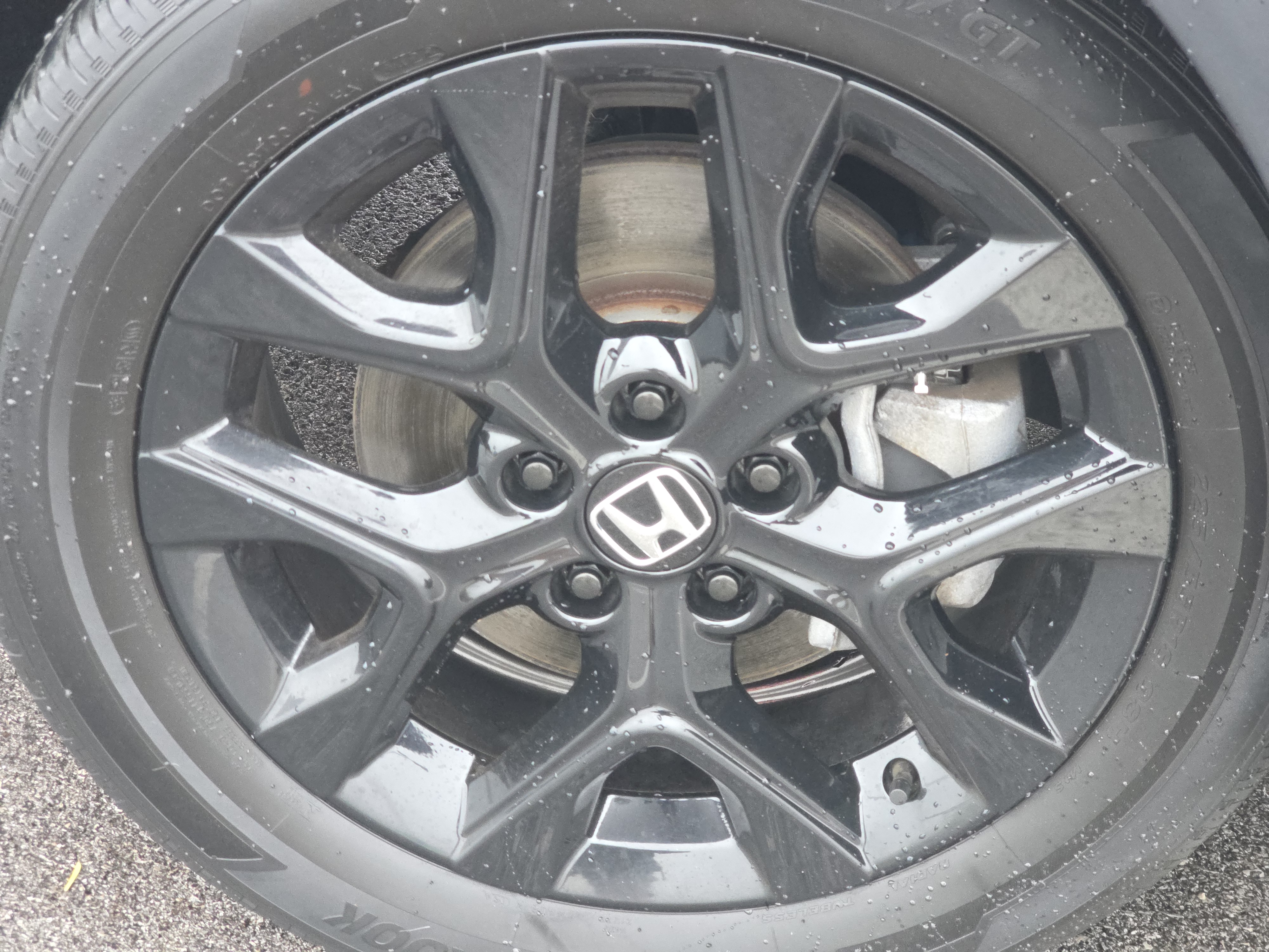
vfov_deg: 21.3
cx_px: 634
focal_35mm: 69
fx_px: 2529
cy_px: 476
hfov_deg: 28.2
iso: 160
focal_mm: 7.9
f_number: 2.4
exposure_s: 1/120
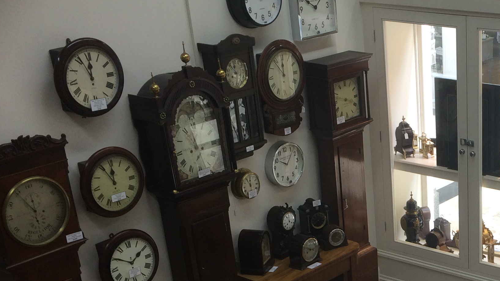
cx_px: 460
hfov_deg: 31.6
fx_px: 835
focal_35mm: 63
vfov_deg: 18.3
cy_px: 319
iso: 40
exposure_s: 1/50
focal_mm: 4.15
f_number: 2.2
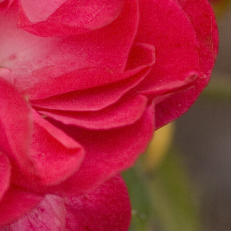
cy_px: -193
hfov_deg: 2.7
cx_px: -99
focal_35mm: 651
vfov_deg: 2.7
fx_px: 4915
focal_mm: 105
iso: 400
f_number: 7.1
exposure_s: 1/250
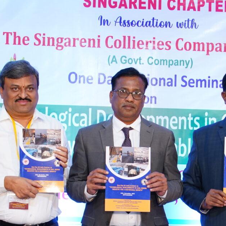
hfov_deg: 16.7
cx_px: 141
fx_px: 768
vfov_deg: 16.5
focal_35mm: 104
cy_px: 200
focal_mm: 30
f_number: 5.6
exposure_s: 1/125
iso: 800
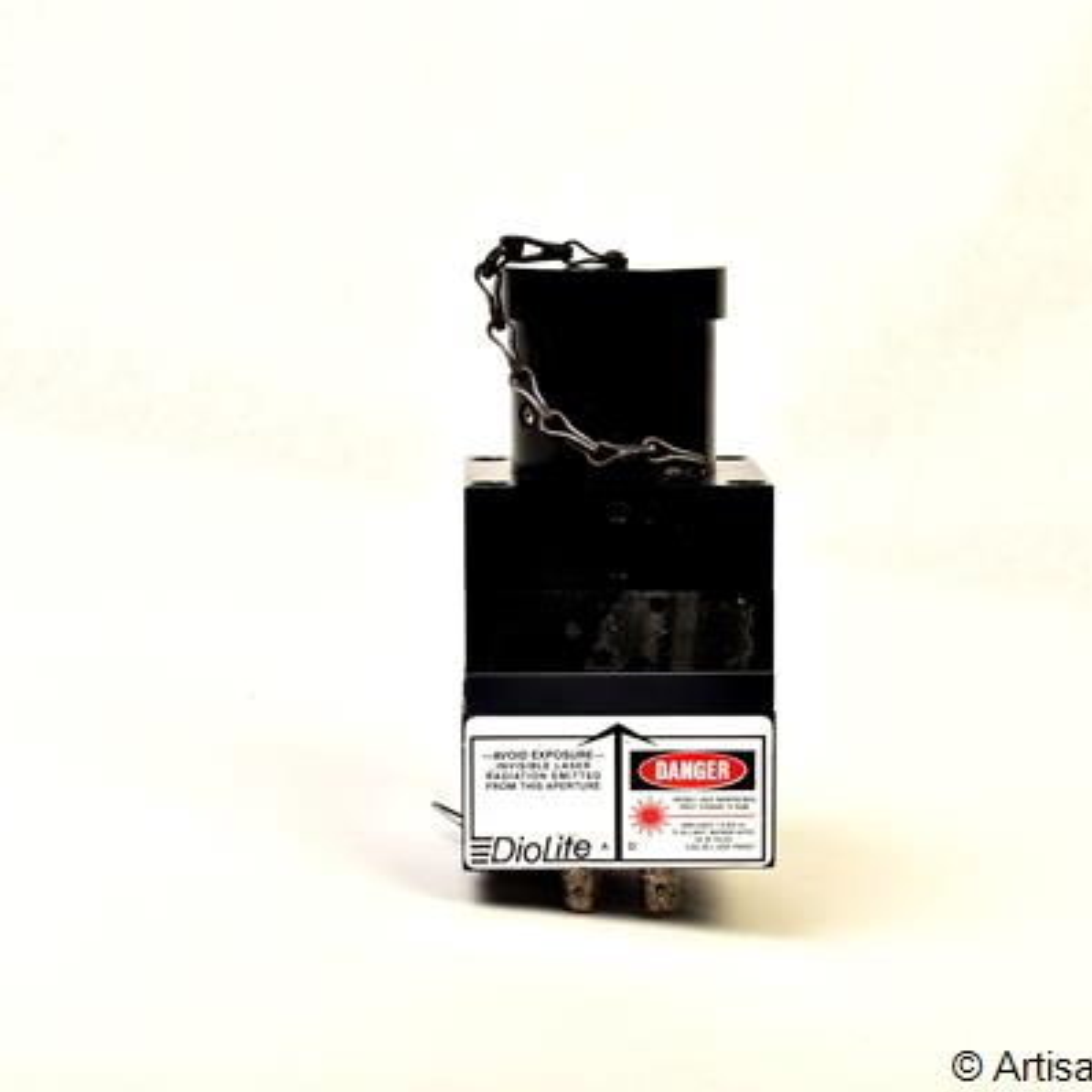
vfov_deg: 17.4
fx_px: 3569
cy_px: 546
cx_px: 661
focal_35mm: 100
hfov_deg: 17.4
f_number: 13
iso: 200
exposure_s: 1/200
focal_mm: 52
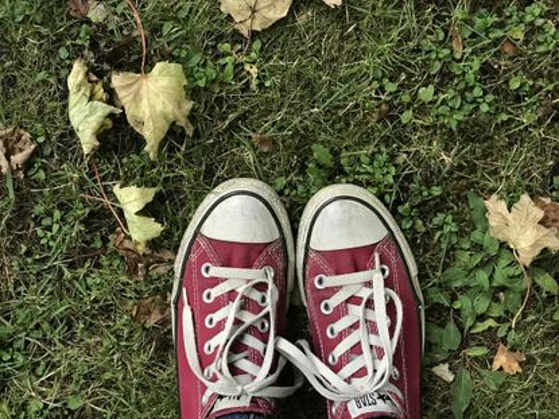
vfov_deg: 25.6
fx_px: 920
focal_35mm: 57
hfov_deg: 33.8
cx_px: 280
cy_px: 210
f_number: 2.8
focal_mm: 6.6
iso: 320
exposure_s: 1/50
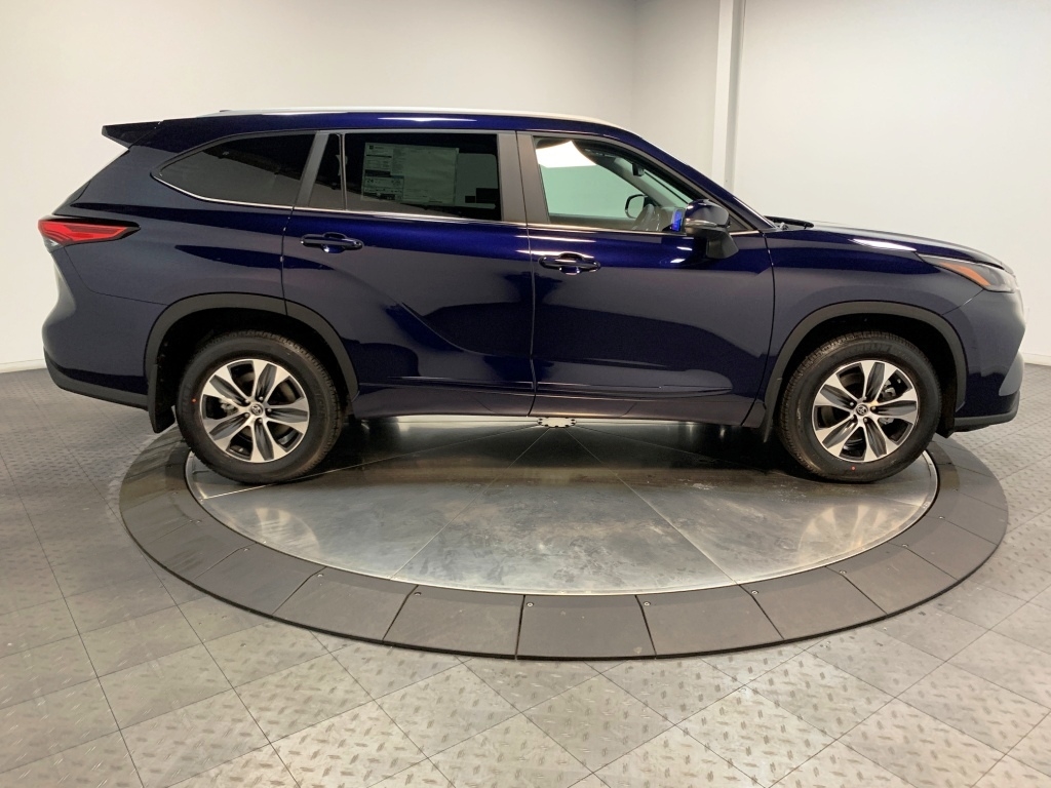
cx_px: 526
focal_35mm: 26
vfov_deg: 53.1
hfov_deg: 67.3
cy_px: 394
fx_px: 789
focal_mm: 4.25
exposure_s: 1/40
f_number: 1.8
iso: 250
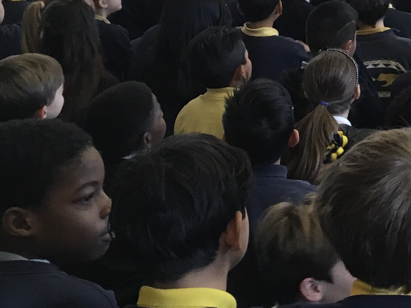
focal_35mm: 106
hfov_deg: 16.6
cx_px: 646
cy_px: -55
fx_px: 1258
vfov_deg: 13.6
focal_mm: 4.15
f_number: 2.2
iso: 100
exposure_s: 1/33
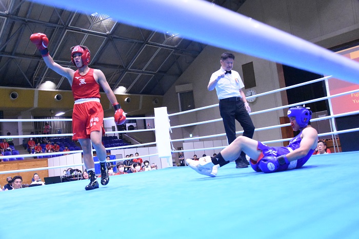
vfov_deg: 40.0
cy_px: 120
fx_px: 329
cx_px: 180
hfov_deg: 57.2
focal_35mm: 33
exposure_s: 1/500
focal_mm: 22
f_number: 4
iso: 12800
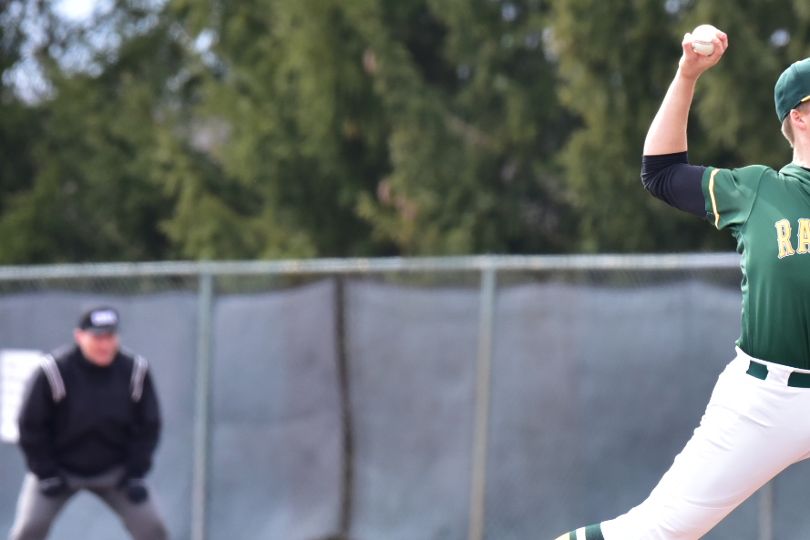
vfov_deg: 2.4
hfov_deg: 3.6
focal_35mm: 565
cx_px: 709
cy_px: 239
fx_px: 12714
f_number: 5.6
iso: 1600
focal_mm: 310
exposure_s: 1/2500
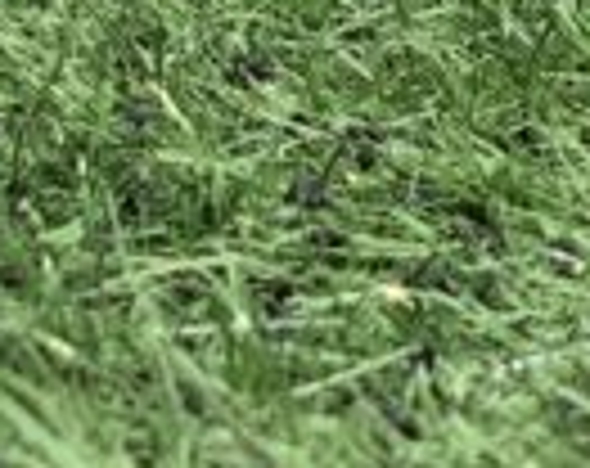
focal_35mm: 398
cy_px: -855
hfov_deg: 4.7
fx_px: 6929
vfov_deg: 3.8
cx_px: -838
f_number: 2.4
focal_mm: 6
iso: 16
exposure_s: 1/1370
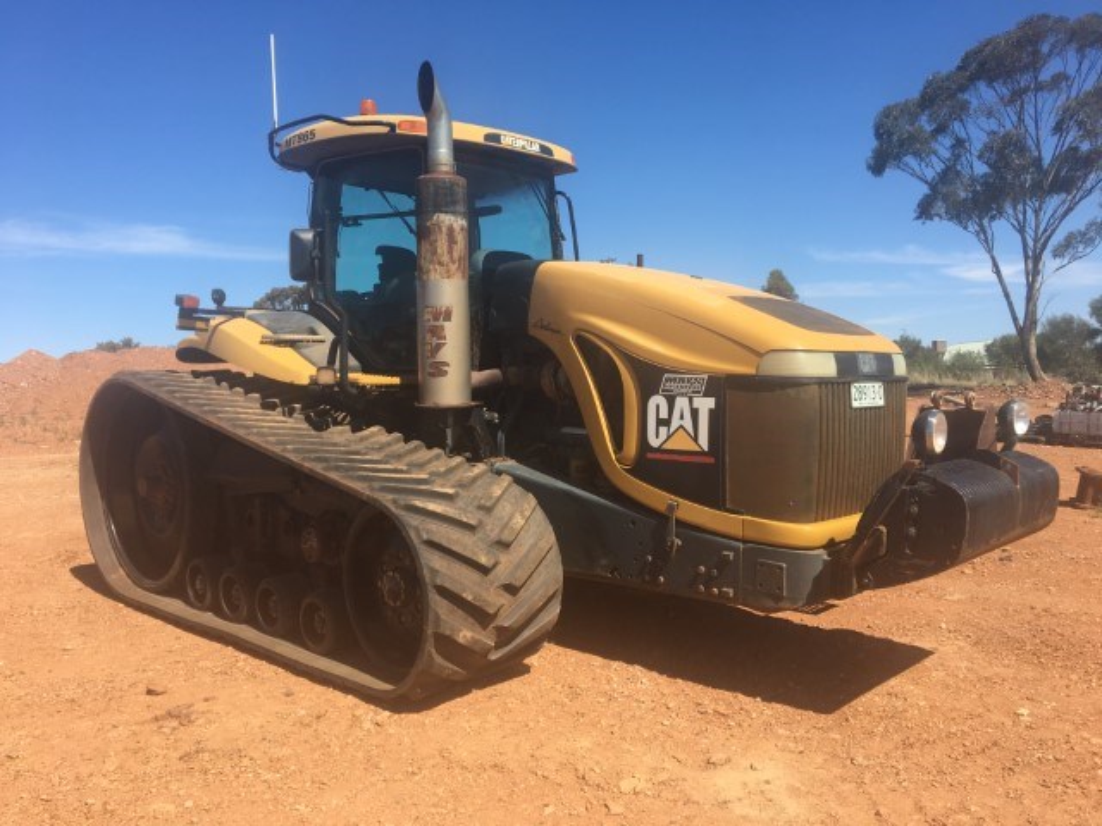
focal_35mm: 29
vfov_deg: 48.2
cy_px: 413
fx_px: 923
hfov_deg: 61.7
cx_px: 551
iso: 25
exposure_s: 1/1451
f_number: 2.2
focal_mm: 4.15
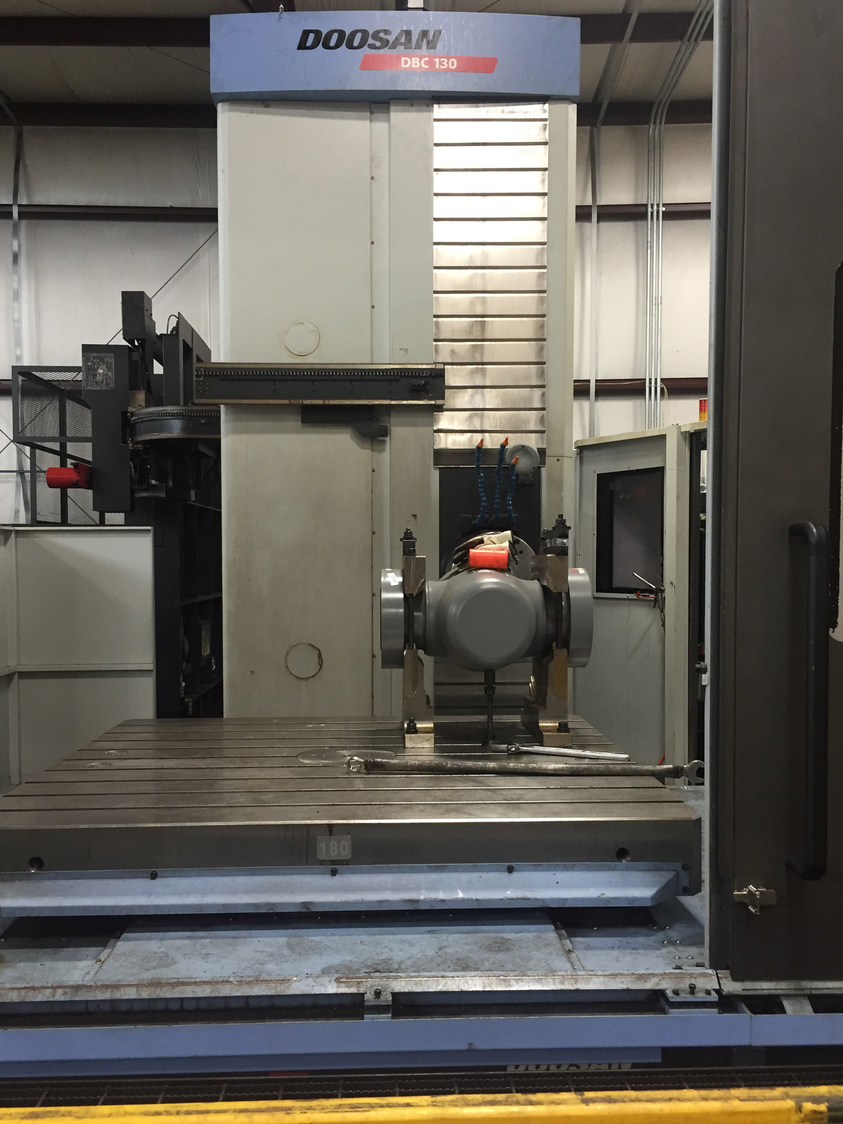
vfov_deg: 61.7
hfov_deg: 48.2
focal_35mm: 29
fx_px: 942
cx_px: 422
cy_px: 562
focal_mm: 4.15
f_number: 2.2
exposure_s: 1/30
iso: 125
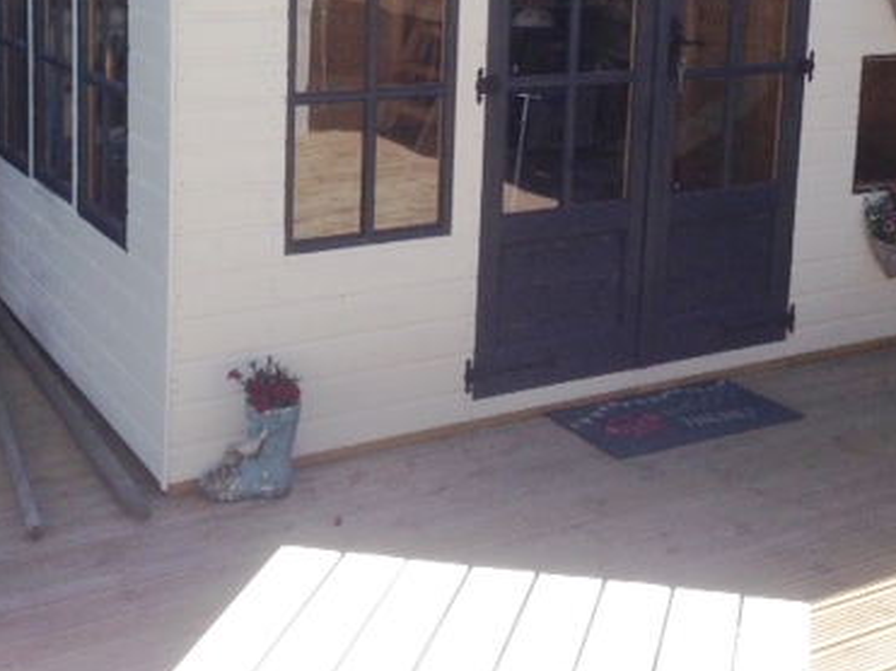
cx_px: 531
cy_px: 101
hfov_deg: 33.7
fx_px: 1475
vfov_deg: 25.1
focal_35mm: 57
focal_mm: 4.12
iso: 50
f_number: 2.4
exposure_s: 1/1261
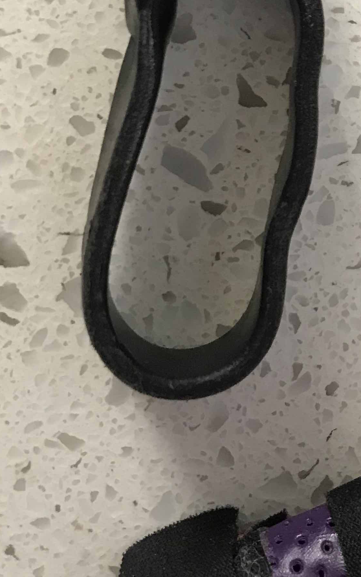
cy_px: 133
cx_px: 470
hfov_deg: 18.1
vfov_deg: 30.0
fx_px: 1055
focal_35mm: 67
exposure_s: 1/17
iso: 50
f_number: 1.8
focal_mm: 3.99
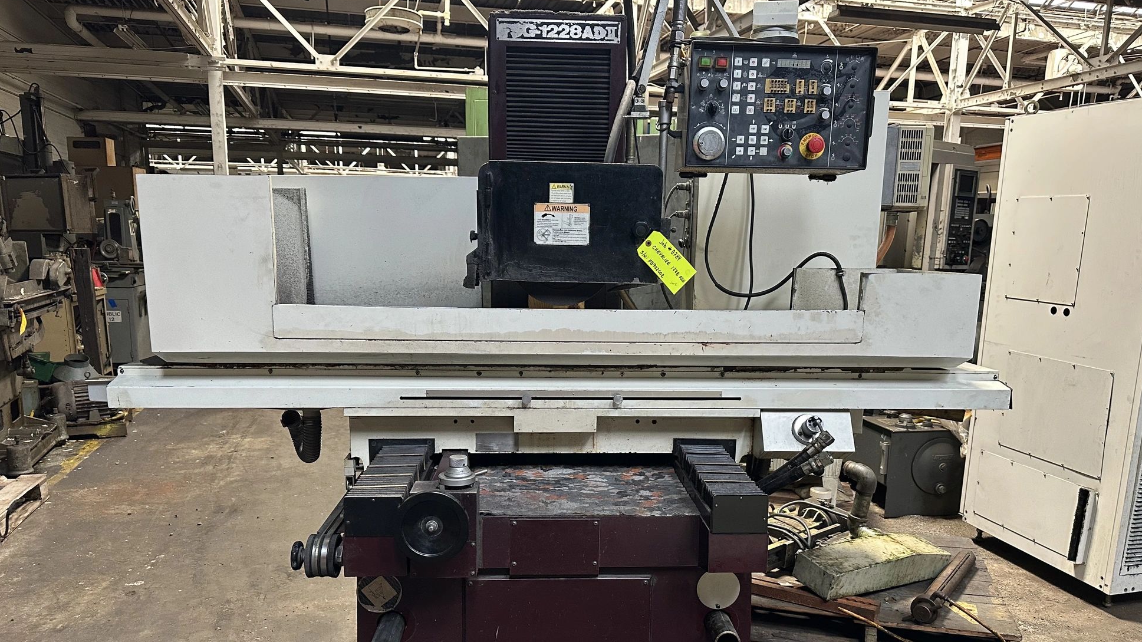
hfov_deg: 69.9
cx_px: 578
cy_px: 396
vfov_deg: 42.6
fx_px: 817
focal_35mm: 27
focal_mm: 6.86
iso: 320
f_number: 1.78
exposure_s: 1/60
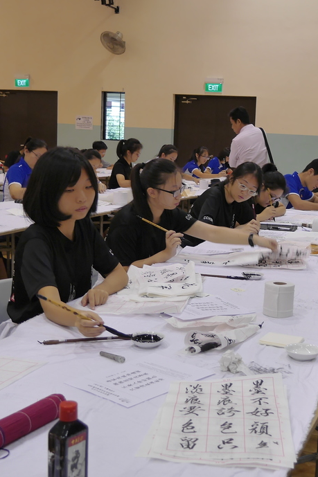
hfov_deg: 25.7
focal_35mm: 52
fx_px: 689
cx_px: 238
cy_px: 243
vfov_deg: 38.2
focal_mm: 15
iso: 160
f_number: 3.6
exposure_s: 1/25
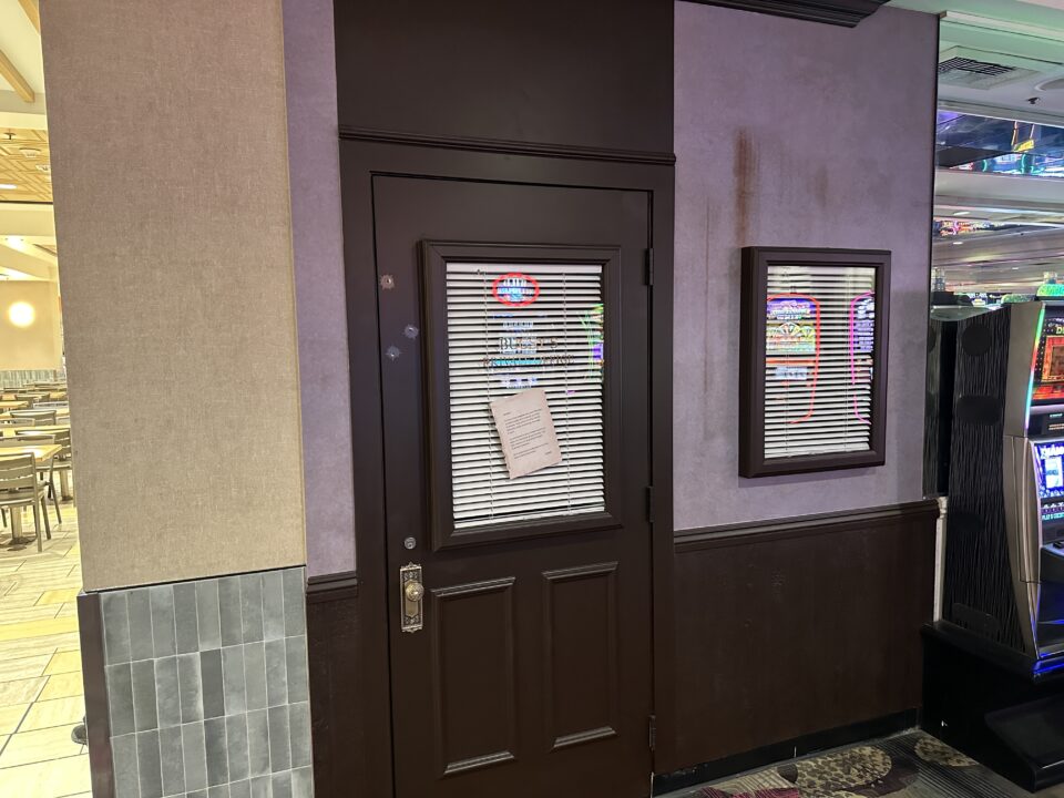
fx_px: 738
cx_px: 532
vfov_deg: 56.8
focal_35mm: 24
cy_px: 399
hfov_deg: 71.6
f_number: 1.78
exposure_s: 1/40
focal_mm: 6.86
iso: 800
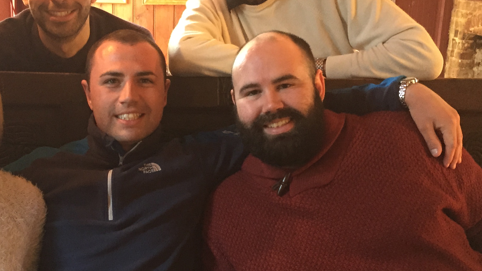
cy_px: 169
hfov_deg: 36.9
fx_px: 716
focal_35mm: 56
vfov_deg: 21.4
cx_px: 169
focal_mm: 4.15
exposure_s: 1/15
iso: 250
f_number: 2.2
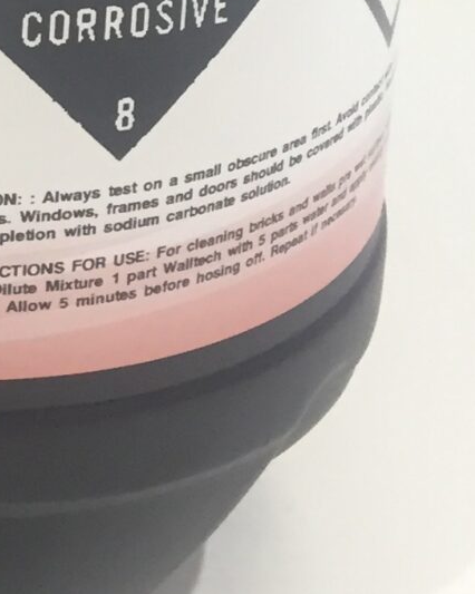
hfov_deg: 10.5
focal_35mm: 136
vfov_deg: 12.9
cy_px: -464
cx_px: -457
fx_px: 2391
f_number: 2.2
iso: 50
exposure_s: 1/33
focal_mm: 4.15
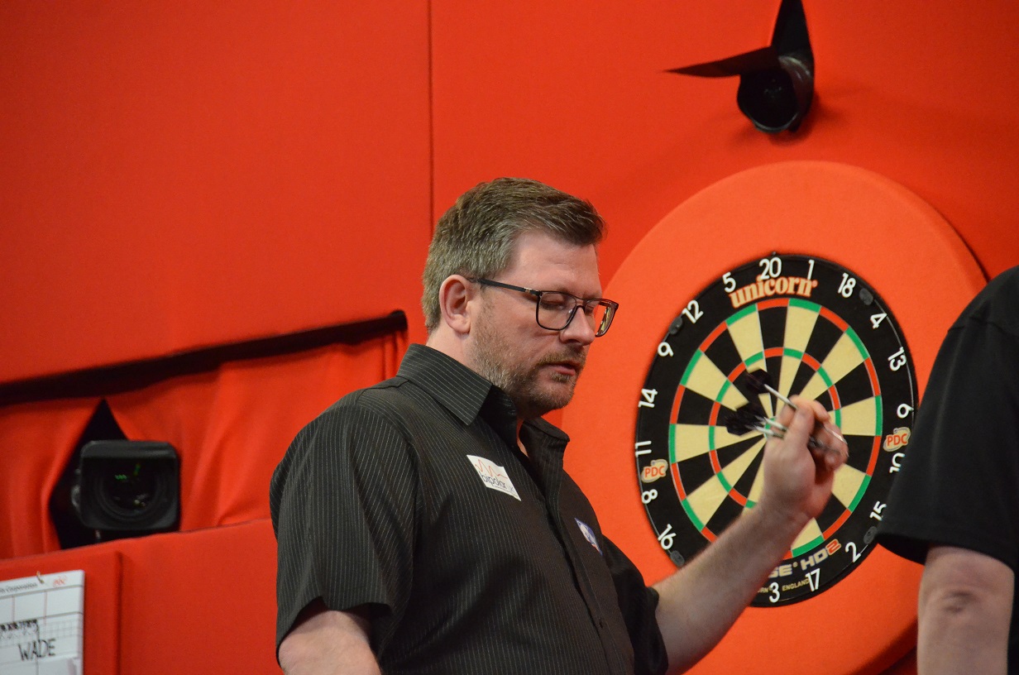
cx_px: 510
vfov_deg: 4.6
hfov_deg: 6.9
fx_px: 8474
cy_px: 338
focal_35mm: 300
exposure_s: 1/400
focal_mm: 200
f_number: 5.6
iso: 5000
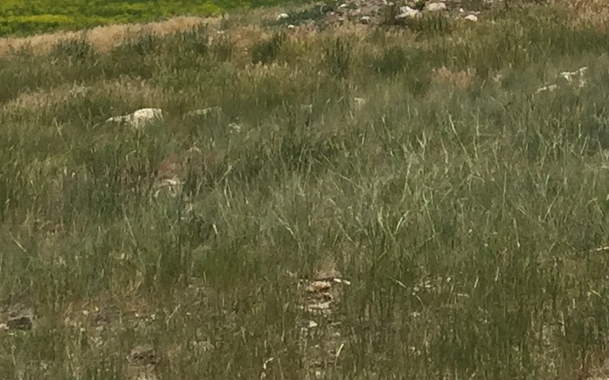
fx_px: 2389
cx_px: 417
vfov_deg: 8.2
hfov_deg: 14.5
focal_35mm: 144
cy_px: -613
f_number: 2.2
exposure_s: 1/4950
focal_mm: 4.15
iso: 32
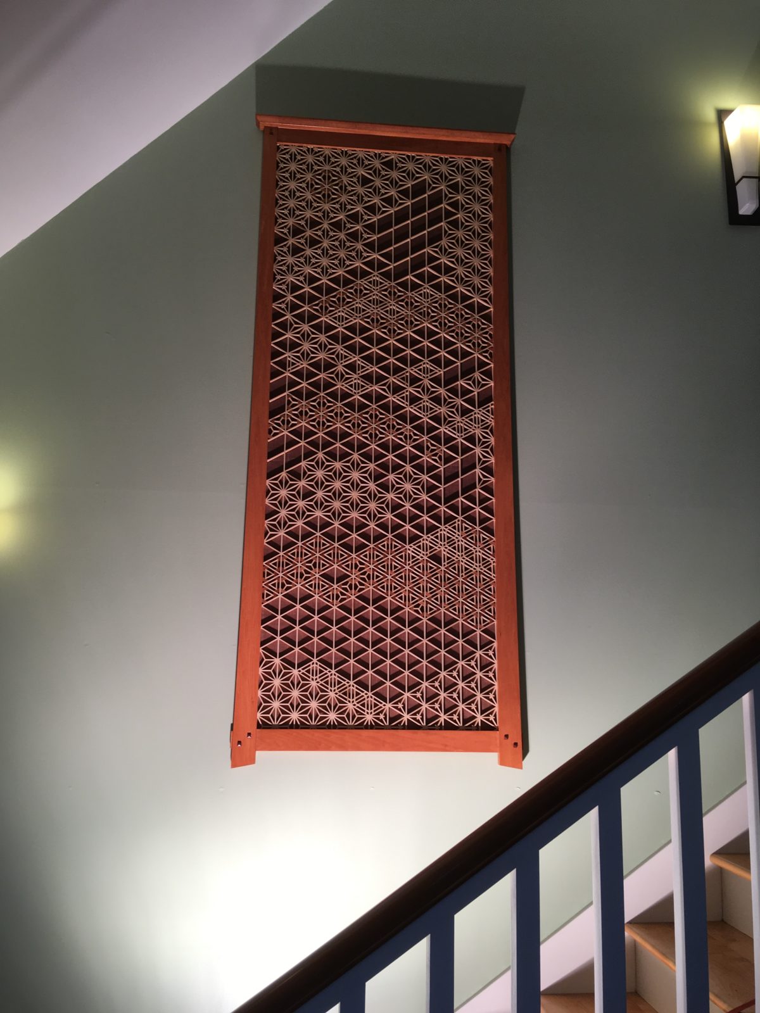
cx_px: 380
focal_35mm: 29
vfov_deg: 61.7
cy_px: 506
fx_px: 849
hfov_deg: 48.2
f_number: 2.2
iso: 25
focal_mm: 4.15
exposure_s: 1/60
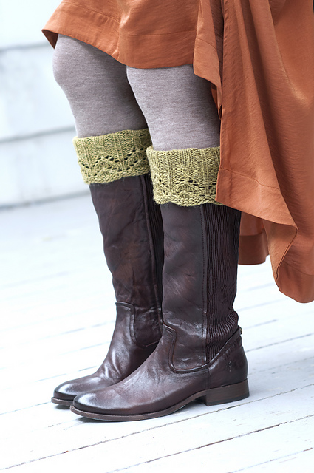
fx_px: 1673
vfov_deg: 16.1
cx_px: 157
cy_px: 236
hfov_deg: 10.7
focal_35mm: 128
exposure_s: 1/320
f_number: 3.5
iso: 500
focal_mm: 85
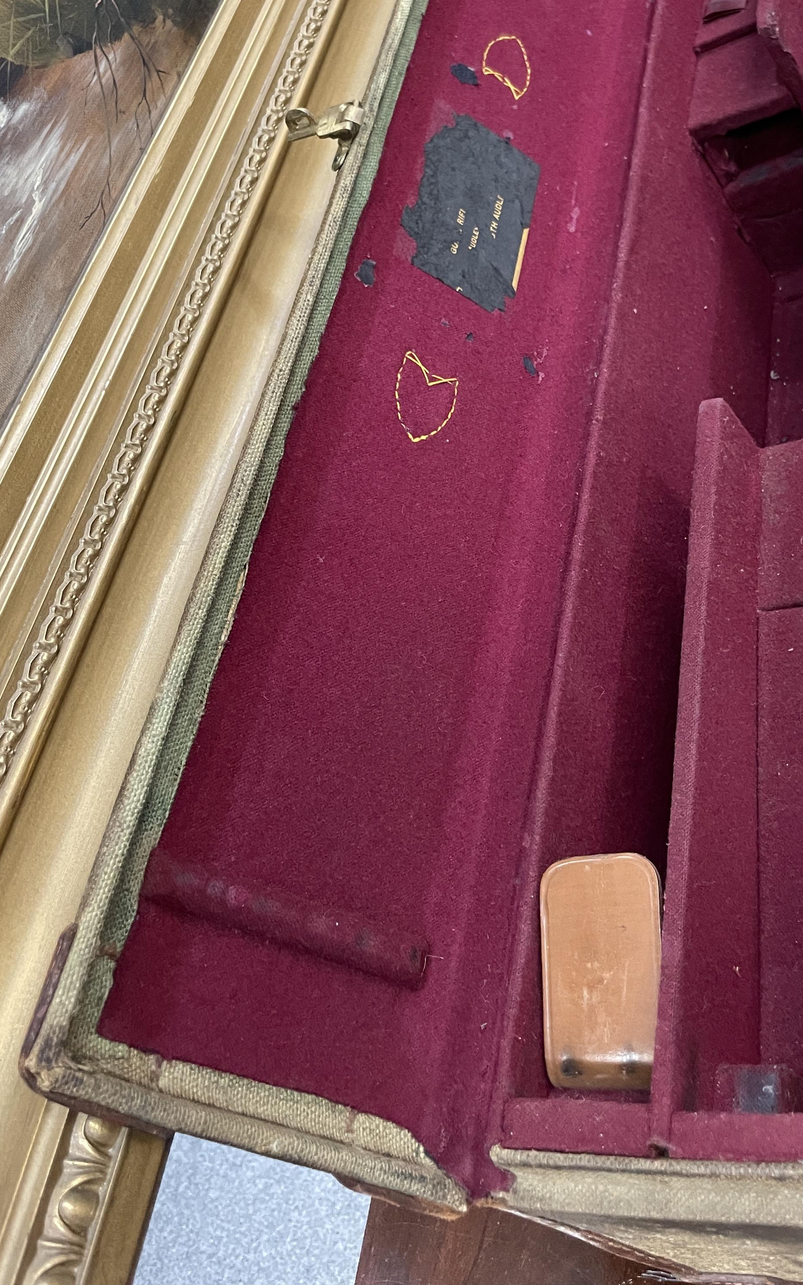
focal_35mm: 37
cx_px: 553
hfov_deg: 34.0
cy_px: 439
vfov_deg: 51.9
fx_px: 1295
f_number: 1.6
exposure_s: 1/60
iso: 320
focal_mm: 4.2
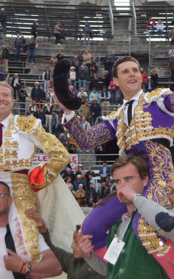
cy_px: 140
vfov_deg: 25.6
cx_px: 56
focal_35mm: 81
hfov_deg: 16.1
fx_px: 613
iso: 180
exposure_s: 1/125
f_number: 4.5
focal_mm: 35
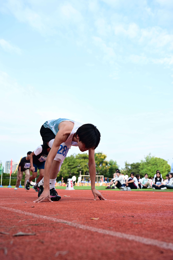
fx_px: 267
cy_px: 130
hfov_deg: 35.9
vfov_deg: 51.9
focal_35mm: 37
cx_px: 86
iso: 100
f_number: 4
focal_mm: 37
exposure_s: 1/160
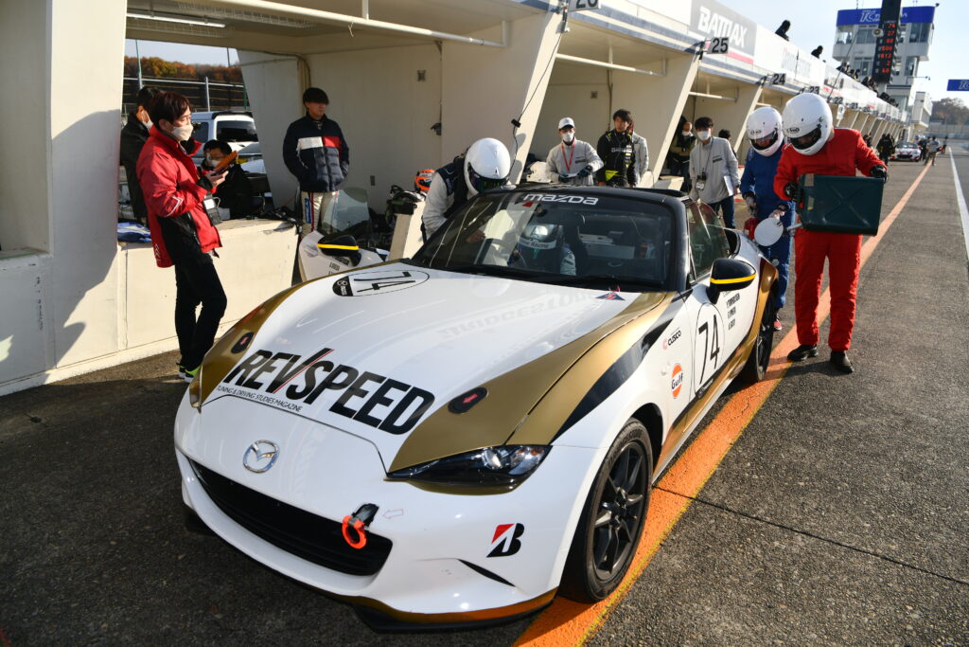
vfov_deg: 53.1
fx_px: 646
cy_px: 324
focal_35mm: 24
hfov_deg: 73.7
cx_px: 484
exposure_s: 1/200
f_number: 7.1
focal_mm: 24
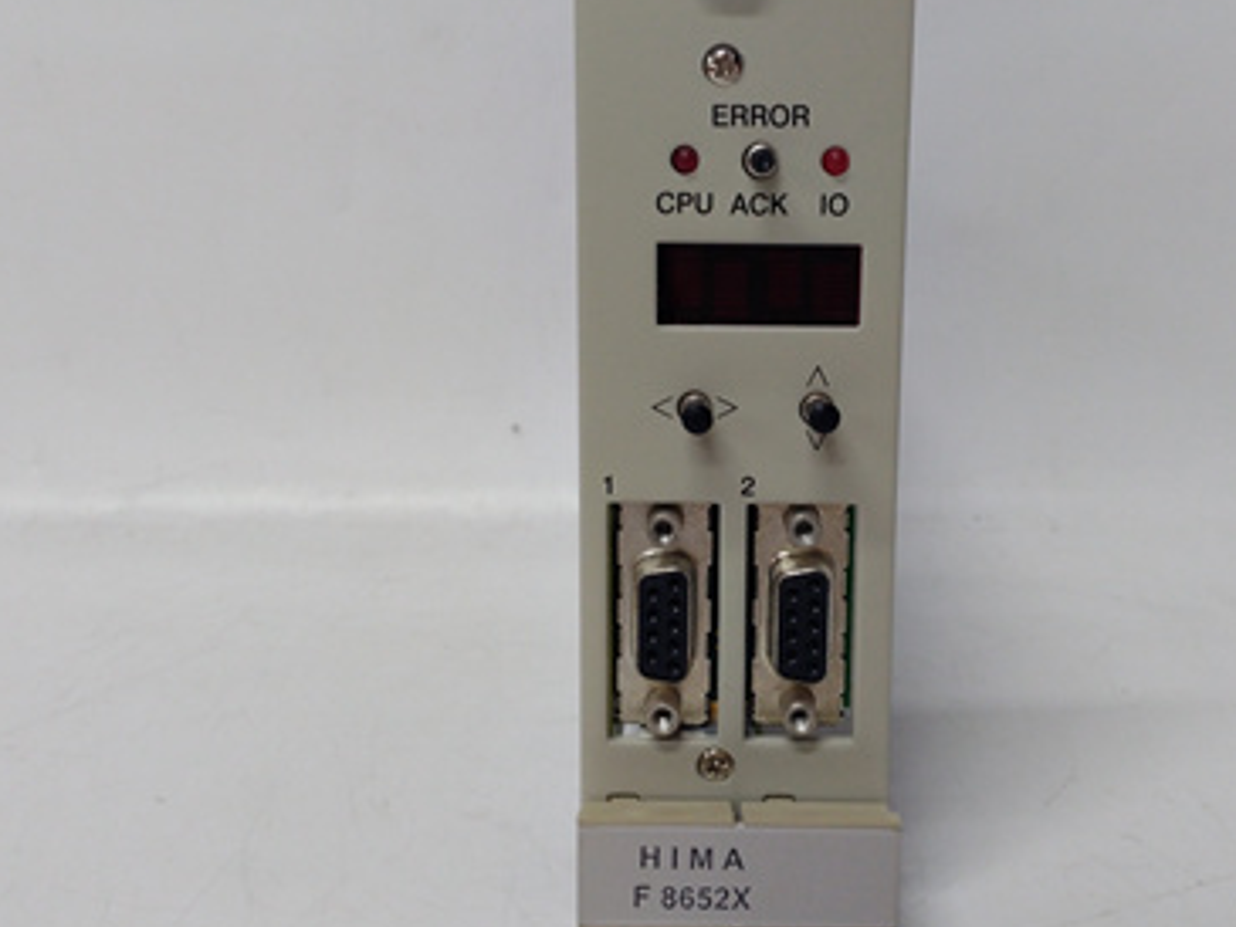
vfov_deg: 38.6
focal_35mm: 37
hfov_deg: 49.9
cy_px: 418
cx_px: 721
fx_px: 1322
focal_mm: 3.79
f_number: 2
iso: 133
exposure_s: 1/30
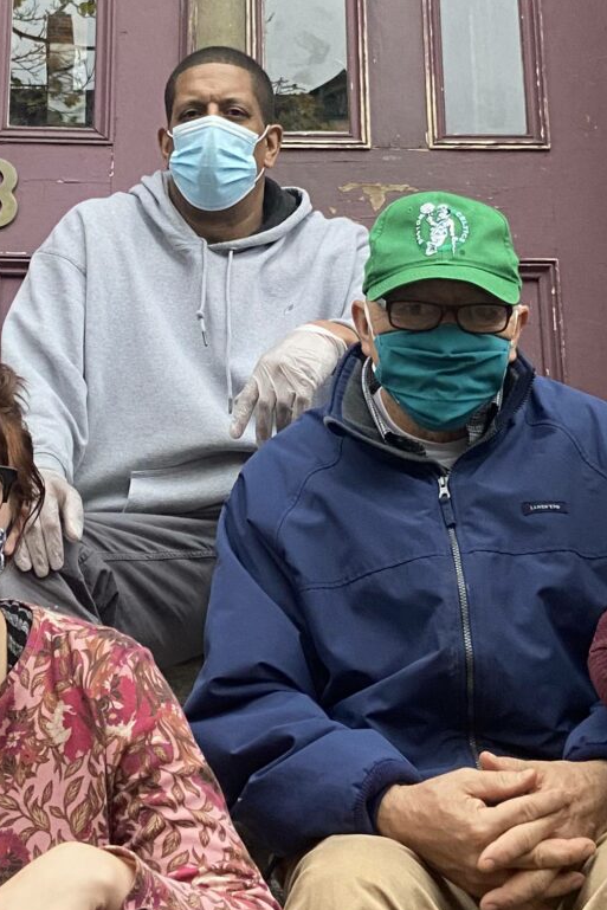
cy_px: 282
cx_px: 211
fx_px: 1820
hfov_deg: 18.9
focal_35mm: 72
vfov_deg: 27.8
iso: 320
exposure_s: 1/60
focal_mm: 4.25
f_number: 1.8
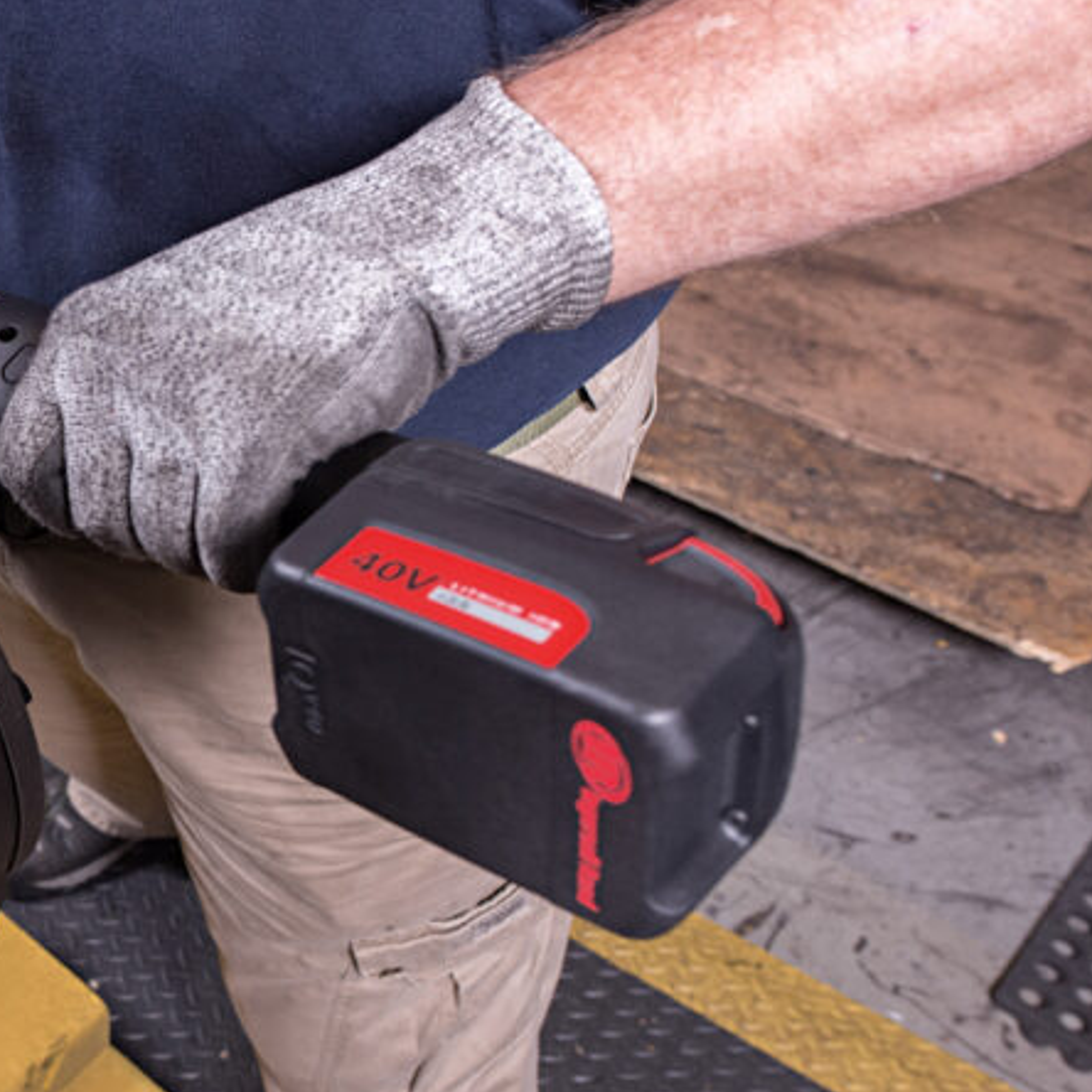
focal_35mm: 47
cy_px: 540
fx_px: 1677
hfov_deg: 31.6
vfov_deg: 36.1
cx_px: -133
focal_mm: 24
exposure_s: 1/60
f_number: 6.3
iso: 400
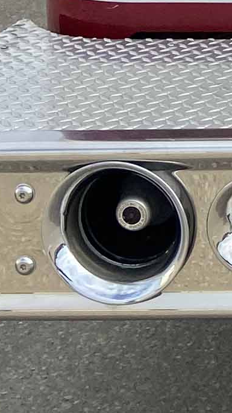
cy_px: -363
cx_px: 739
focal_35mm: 167
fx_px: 1825
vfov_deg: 11.8
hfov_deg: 6.5
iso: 32
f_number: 1.8
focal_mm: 4.25
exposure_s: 1/2028
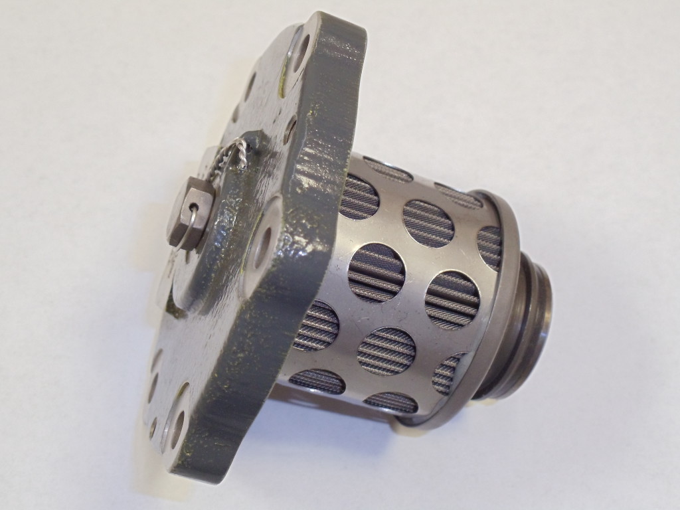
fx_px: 1454
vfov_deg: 19.9
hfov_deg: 26.3
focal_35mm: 74
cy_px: 255
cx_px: 340
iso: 400
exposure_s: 1/30
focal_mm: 10.12
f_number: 4.4
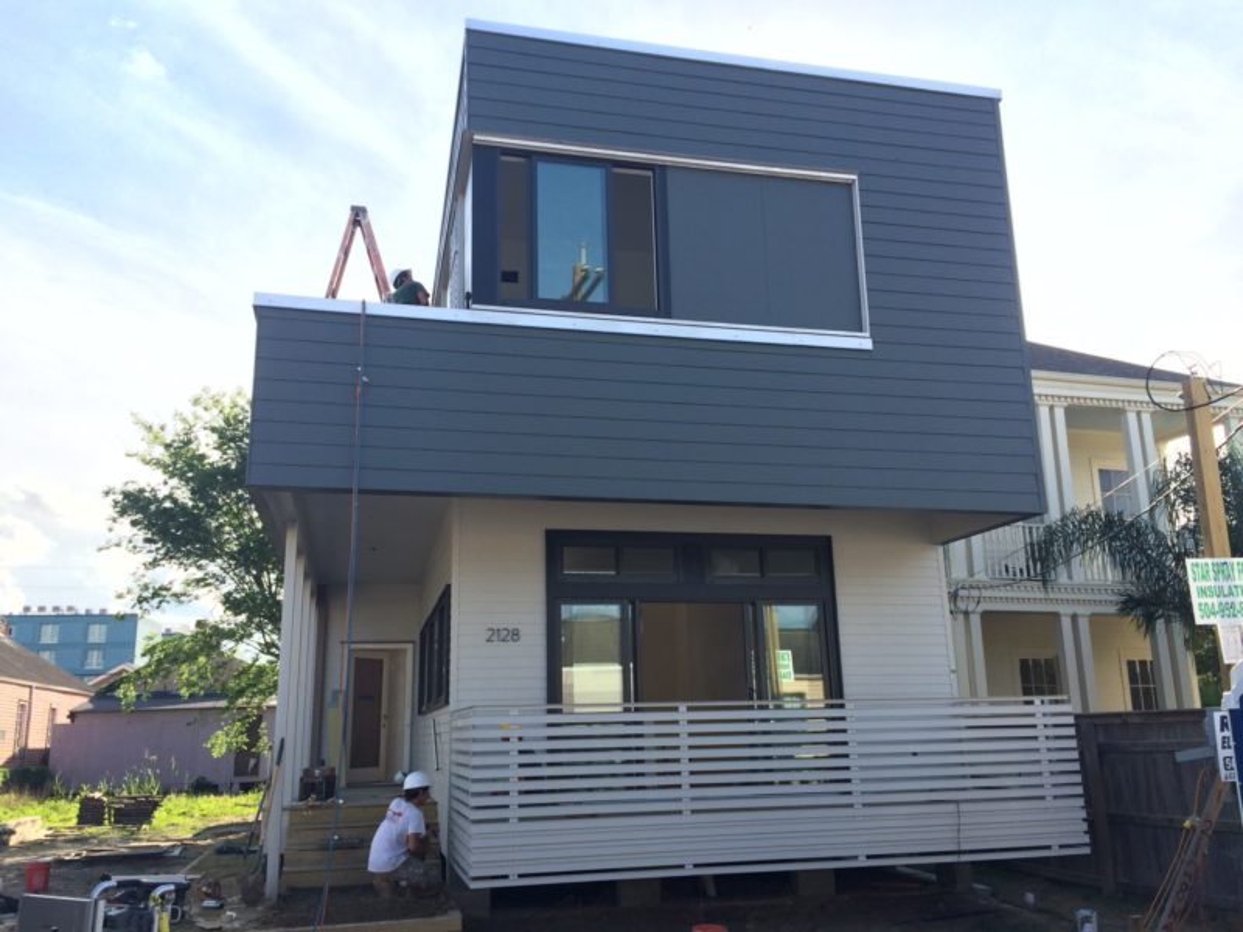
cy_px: 466
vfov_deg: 48.2
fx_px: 1041
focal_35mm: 29
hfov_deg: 61.7
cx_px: 622
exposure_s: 1/805
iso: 32
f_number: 2.2
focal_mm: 4.15
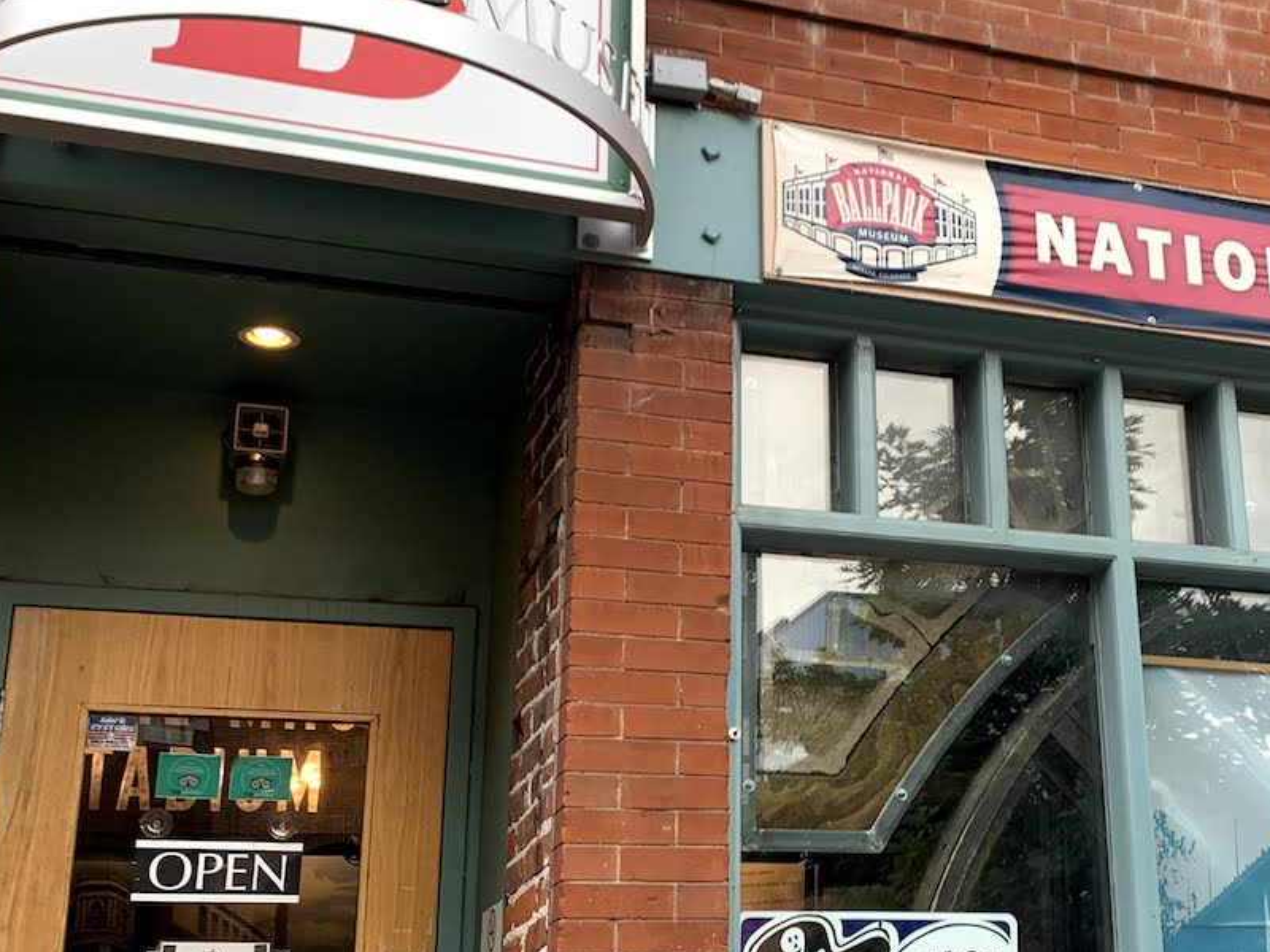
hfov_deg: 36.0
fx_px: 1908
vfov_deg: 28.0
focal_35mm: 52
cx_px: 952
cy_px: 489
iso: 25
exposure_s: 1/143
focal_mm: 4.25
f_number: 1.8
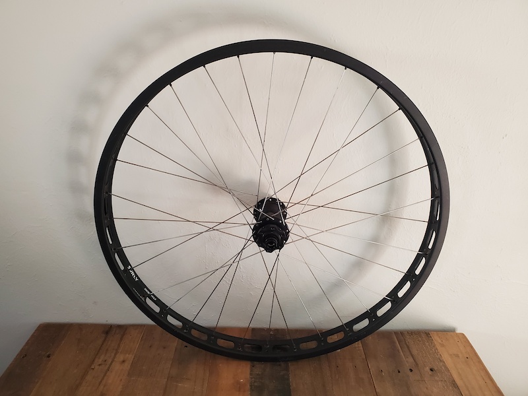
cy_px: 198
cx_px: 264
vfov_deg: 53.1
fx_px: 397
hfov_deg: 67.3
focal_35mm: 26
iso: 200
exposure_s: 1/100
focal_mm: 4.3
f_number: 2.4
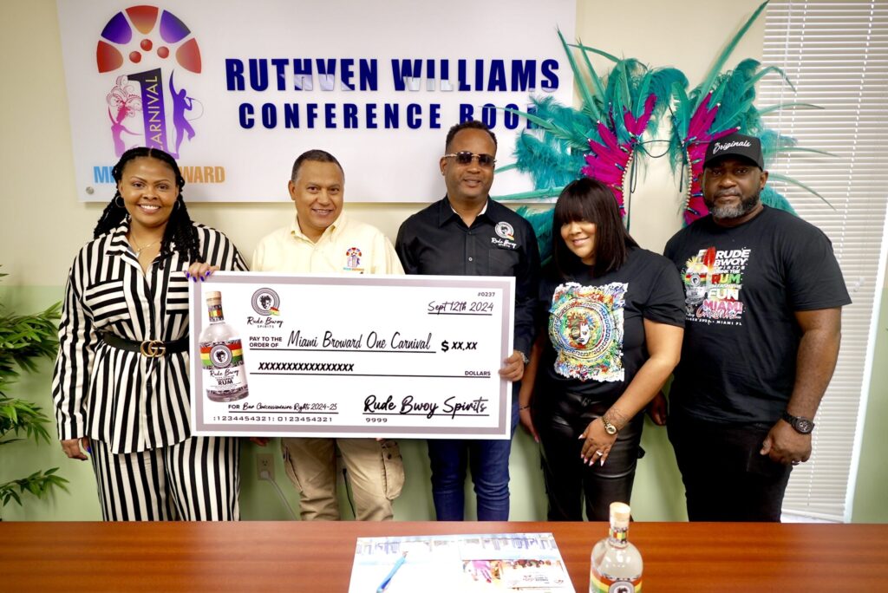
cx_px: 444
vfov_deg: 57.3
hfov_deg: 78.5
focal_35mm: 22
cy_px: 296
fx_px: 543
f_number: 1.4
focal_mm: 15
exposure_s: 1/60
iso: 200
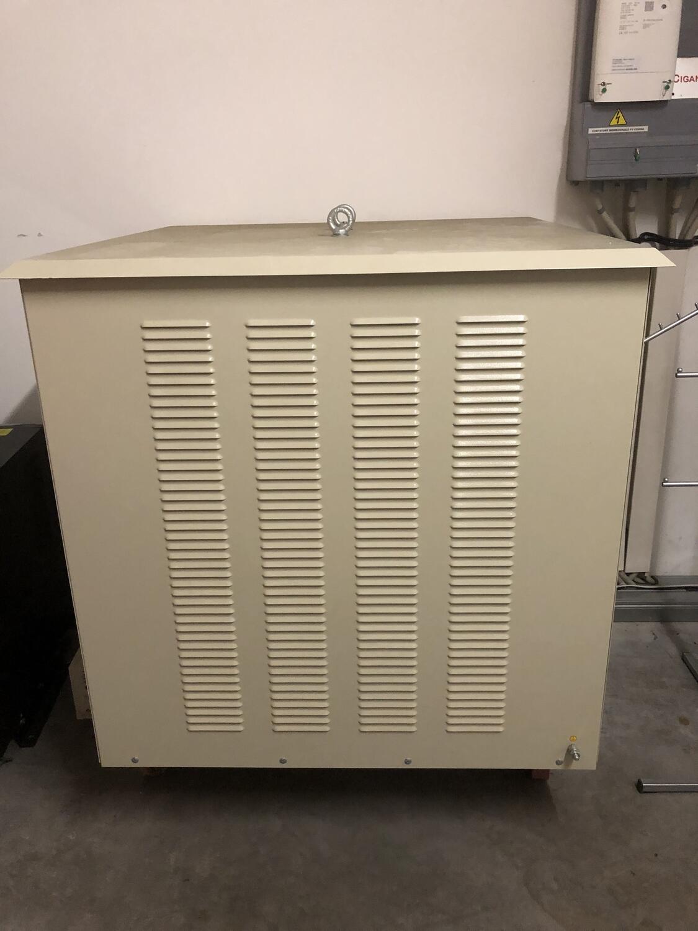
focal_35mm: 28
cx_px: 349
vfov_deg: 63.4
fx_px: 753
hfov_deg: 49.7
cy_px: 466
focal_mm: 3.99
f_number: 1.8
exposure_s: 1/8
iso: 100
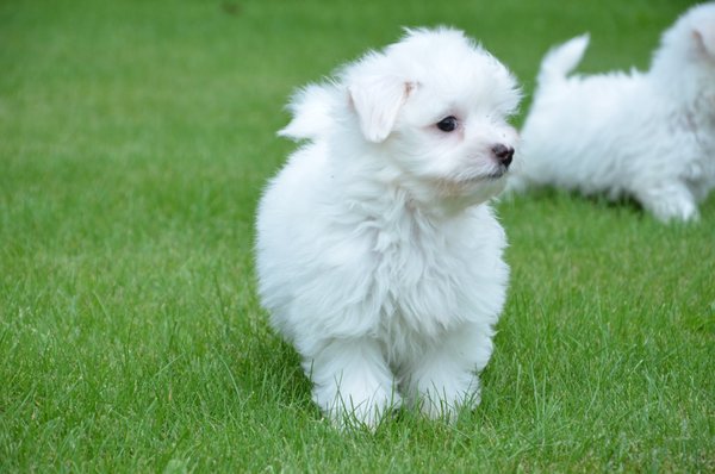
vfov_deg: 8.7
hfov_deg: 13.1
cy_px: 237
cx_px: 358
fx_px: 3123
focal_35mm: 158
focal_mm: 105
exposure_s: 1/160
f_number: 6.3
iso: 200
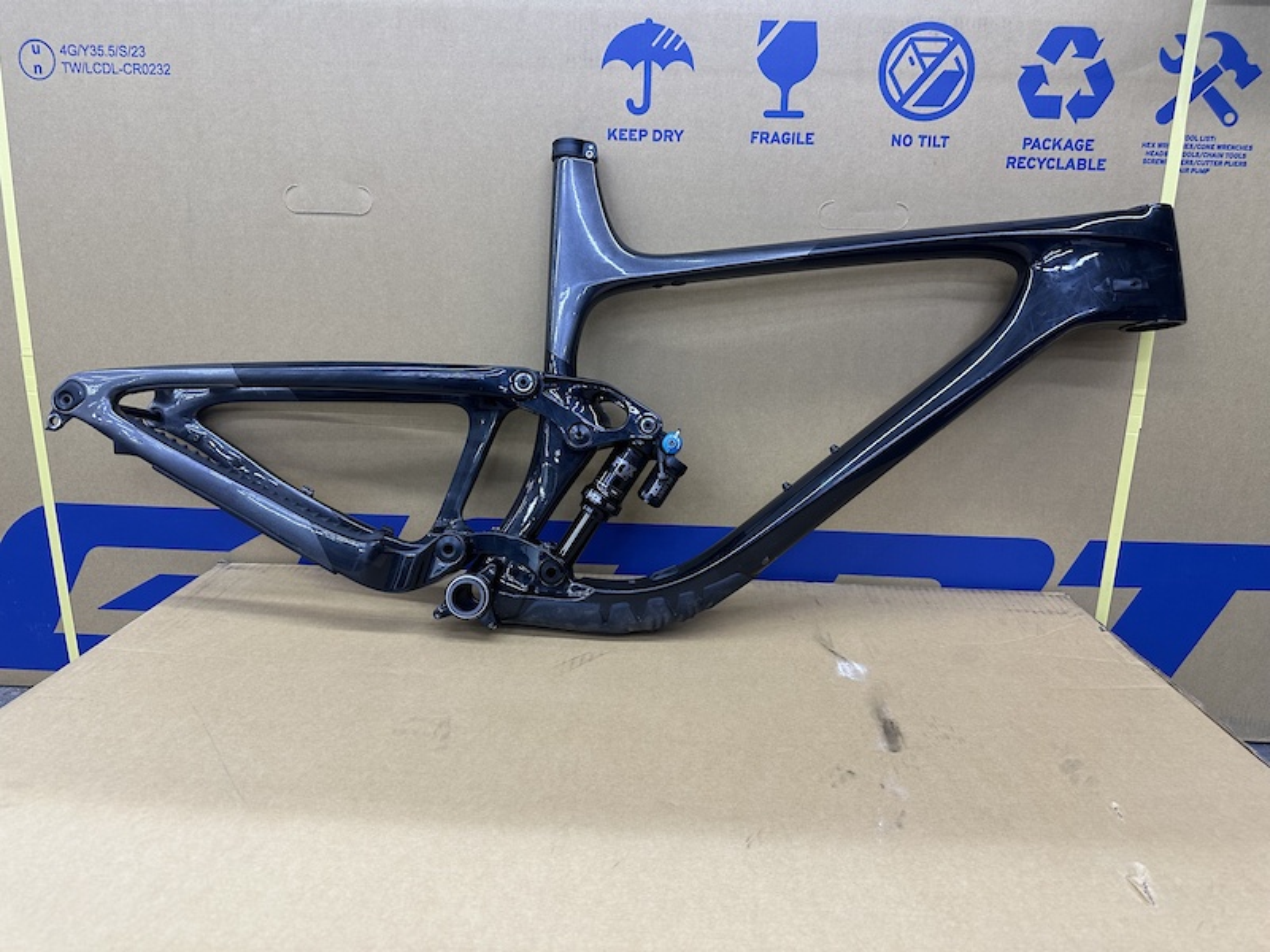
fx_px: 881
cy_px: 476
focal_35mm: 24
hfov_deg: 71.6
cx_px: 635
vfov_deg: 56.8
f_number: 1.78
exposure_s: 1/60
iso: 125
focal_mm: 6.86
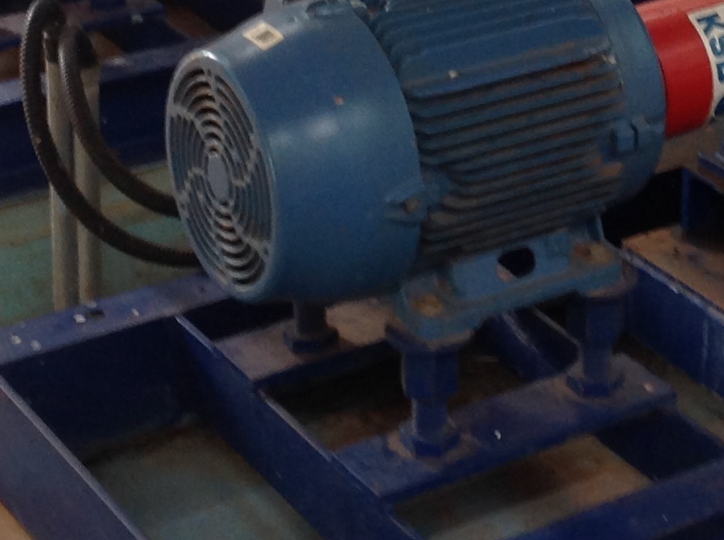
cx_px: 541
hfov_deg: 16.1
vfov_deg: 11.7
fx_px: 2547
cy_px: -199
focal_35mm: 122
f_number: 2.4
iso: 64
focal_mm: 4.28
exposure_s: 1/15
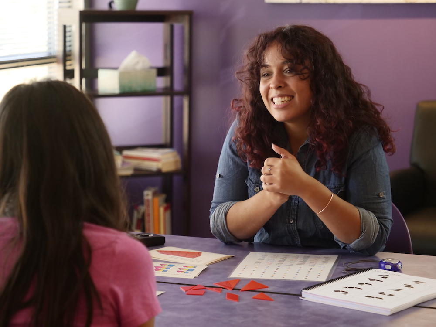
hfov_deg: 18.2
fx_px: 1360
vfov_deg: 13.7
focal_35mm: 108
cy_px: 164
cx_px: 218
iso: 1250
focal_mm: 54
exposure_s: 1/125
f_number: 2.8
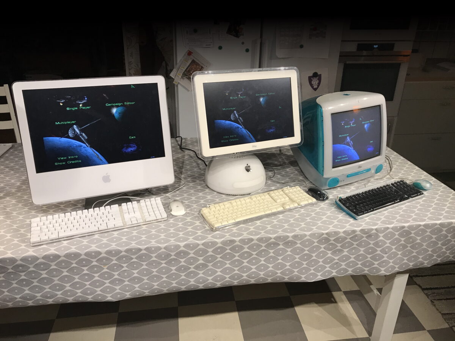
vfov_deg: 49.7
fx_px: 368
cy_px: 170
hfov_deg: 63.4
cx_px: 228
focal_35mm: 28
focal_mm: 3.99
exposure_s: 1/33
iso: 25
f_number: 1.8
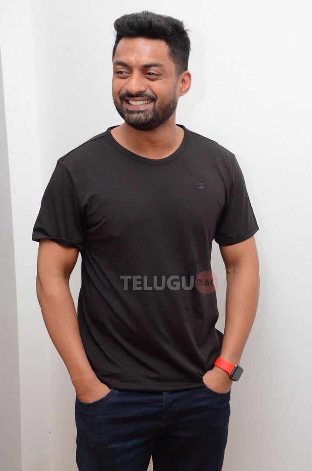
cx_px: 156
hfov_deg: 21.5
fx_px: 823
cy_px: 236
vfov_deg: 32.0
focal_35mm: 63
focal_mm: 42
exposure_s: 1/125
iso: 2500
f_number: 8
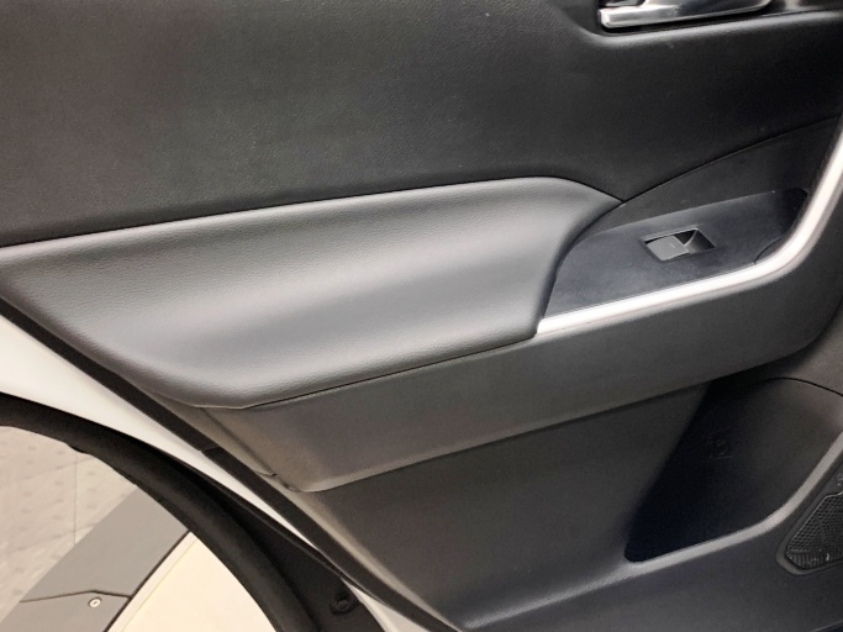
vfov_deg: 36.6
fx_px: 950
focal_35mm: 39
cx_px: 434
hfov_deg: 47.9
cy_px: 230
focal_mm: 4.25
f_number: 1.8
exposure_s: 1/30
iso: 500
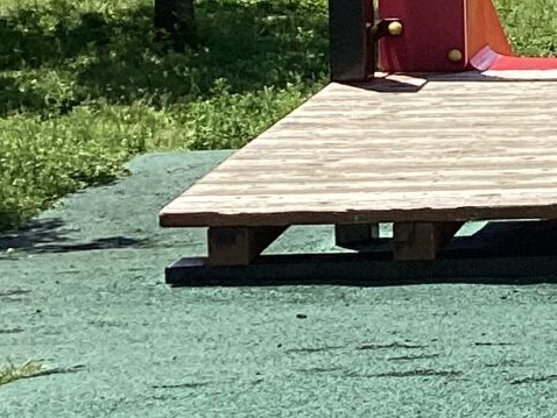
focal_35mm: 166
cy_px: -149
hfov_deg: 10.1
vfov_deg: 8.8
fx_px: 2672
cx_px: 1413
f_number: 2.4
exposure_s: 1/1359
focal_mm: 3.3
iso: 25
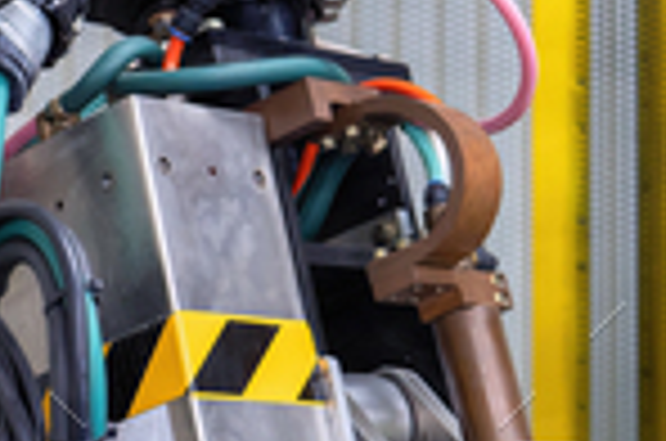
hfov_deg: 15.1
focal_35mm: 136
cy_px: 169
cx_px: 270
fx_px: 2511
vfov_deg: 10.0
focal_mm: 34
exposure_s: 1/160
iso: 1600
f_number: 2.8
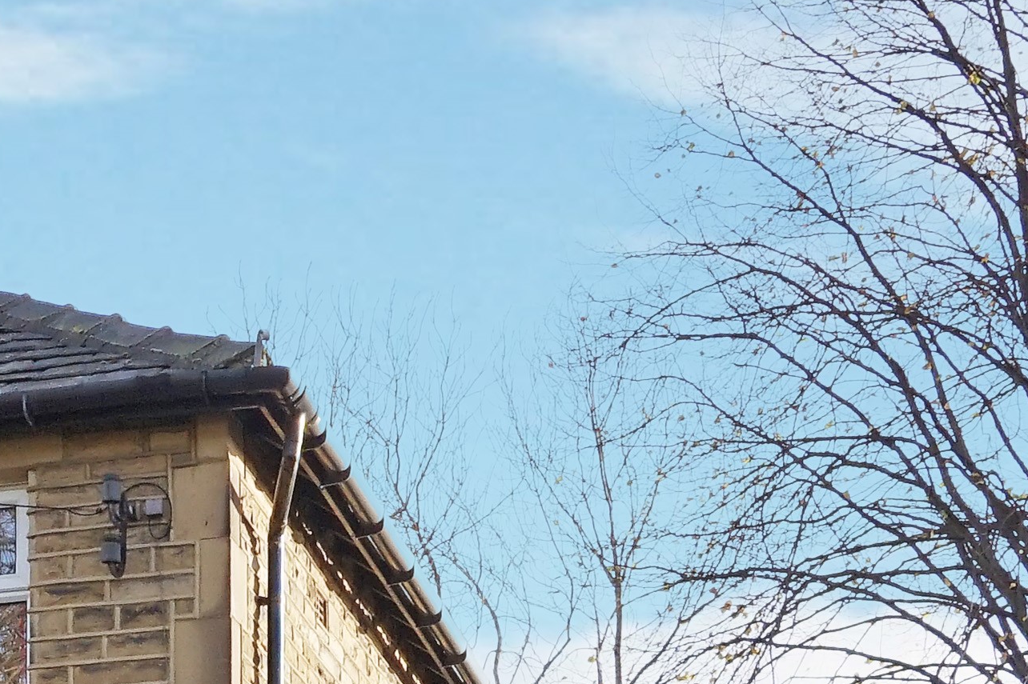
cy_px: 1083
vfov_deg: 12.6
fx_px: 2911
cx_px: -91
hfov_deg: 19.2
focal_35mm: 102
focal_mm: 16
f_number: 11
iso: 400
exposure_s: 1/200
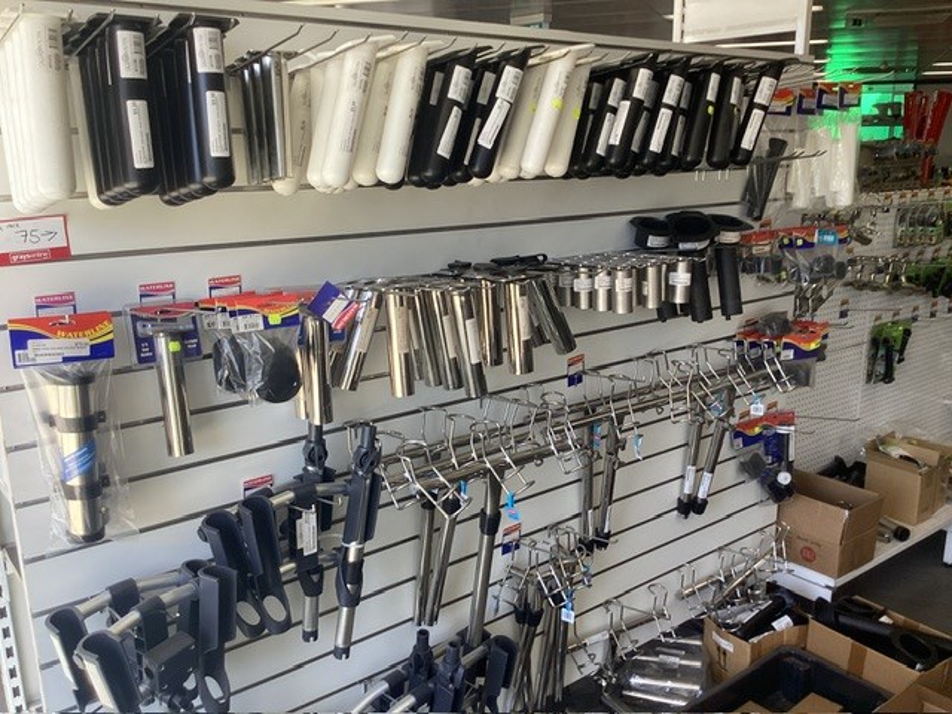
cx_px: 476
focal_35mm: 31
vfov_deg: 45.4
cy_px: 357
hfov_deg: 58.4
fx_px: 853
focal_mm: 3.3
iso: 40
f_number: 2.4
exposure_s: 1/100
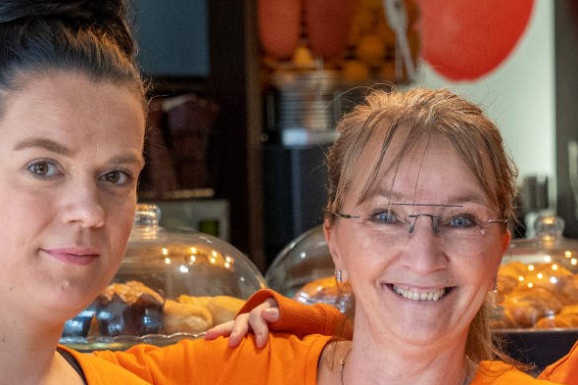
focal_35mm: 162
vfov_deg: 8.4
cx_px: 404
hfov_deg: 12.7
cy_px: 437
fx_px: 2600
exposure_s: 1/320
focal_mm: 59
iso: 4000
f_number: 5
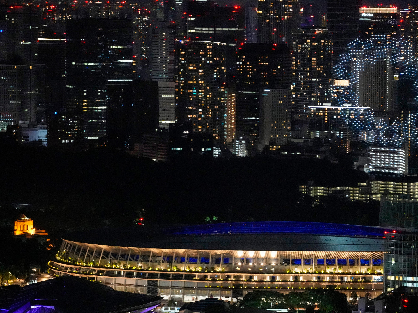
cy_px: 157
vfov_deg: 5.3
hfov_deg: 7.1
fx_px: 3381
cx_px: 295
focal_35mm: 280
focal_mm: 182
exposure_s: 1/25
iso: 12800
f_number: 2.8
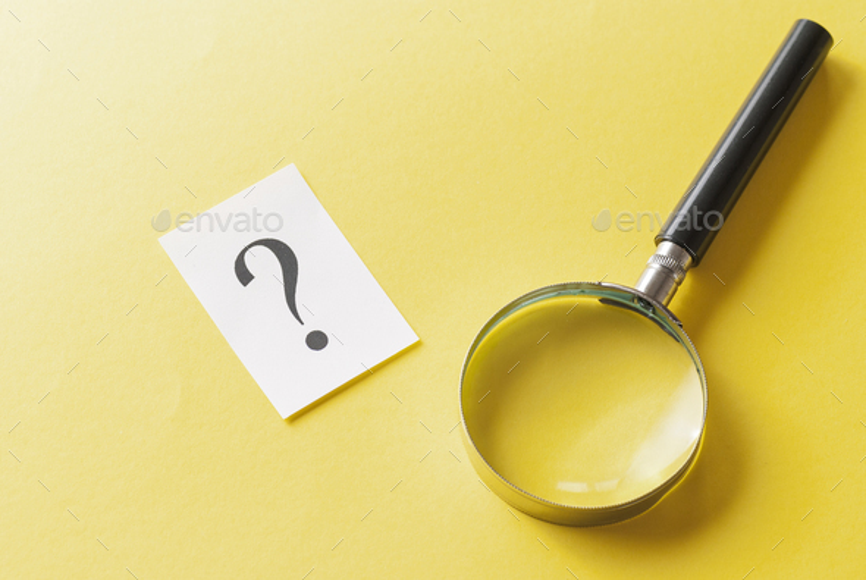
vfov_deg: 10.2
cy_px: 290
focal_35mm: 135
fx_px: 3251
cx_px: 433
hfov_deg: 15.2
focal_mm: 90
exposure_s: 1/60
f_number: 8
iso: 100
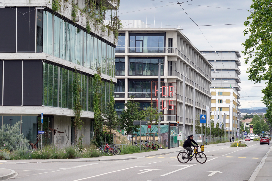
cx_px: 136
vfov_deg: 10.2
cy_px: 90
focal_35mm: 135
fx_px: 1020
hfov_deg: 15.2
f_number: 10
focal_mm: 135
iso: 640
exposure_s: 1/400
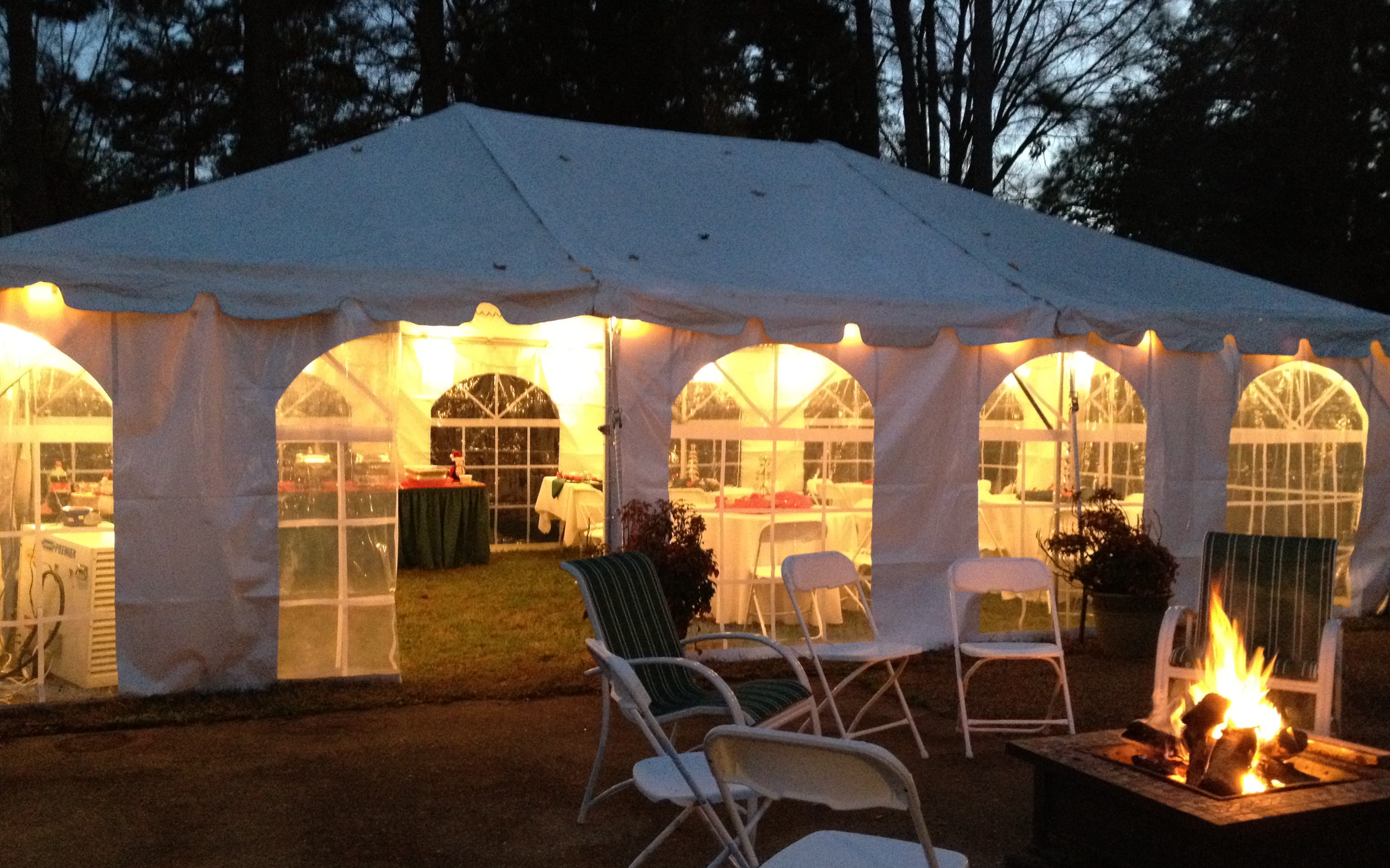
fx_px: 1440
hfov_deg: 51.5
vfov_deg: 33.5
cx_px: 707
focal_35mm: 38
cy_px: 503
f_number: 2.4
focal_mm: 4.28
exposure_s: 1/15
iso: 500
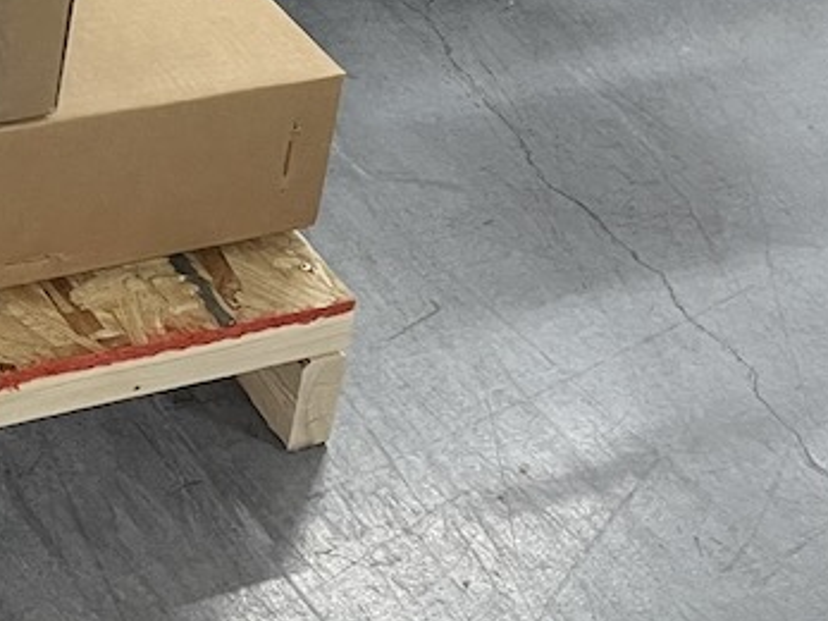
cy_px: -265
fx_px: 2295
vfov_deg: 14.5
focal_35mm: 96
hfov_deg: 19.5
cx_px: -93
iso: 100
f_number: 1.6
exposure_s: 1/60
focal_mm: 4.2
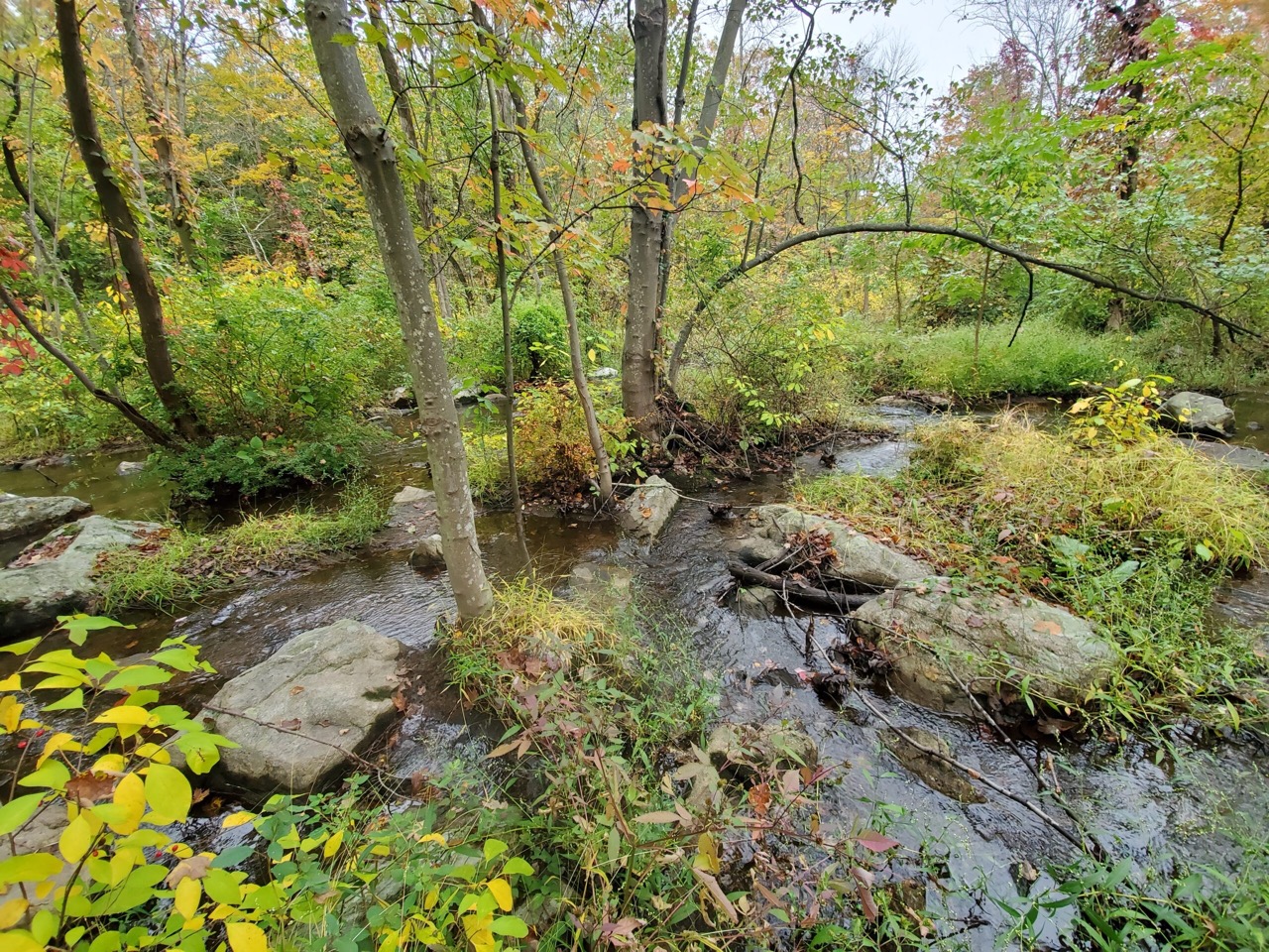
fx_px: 477
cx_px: 634
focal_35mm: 13
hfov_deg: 106.2
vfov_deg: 89.9
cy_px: 476
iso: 80
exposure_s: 1/59
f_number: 2.2
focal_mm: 1.8
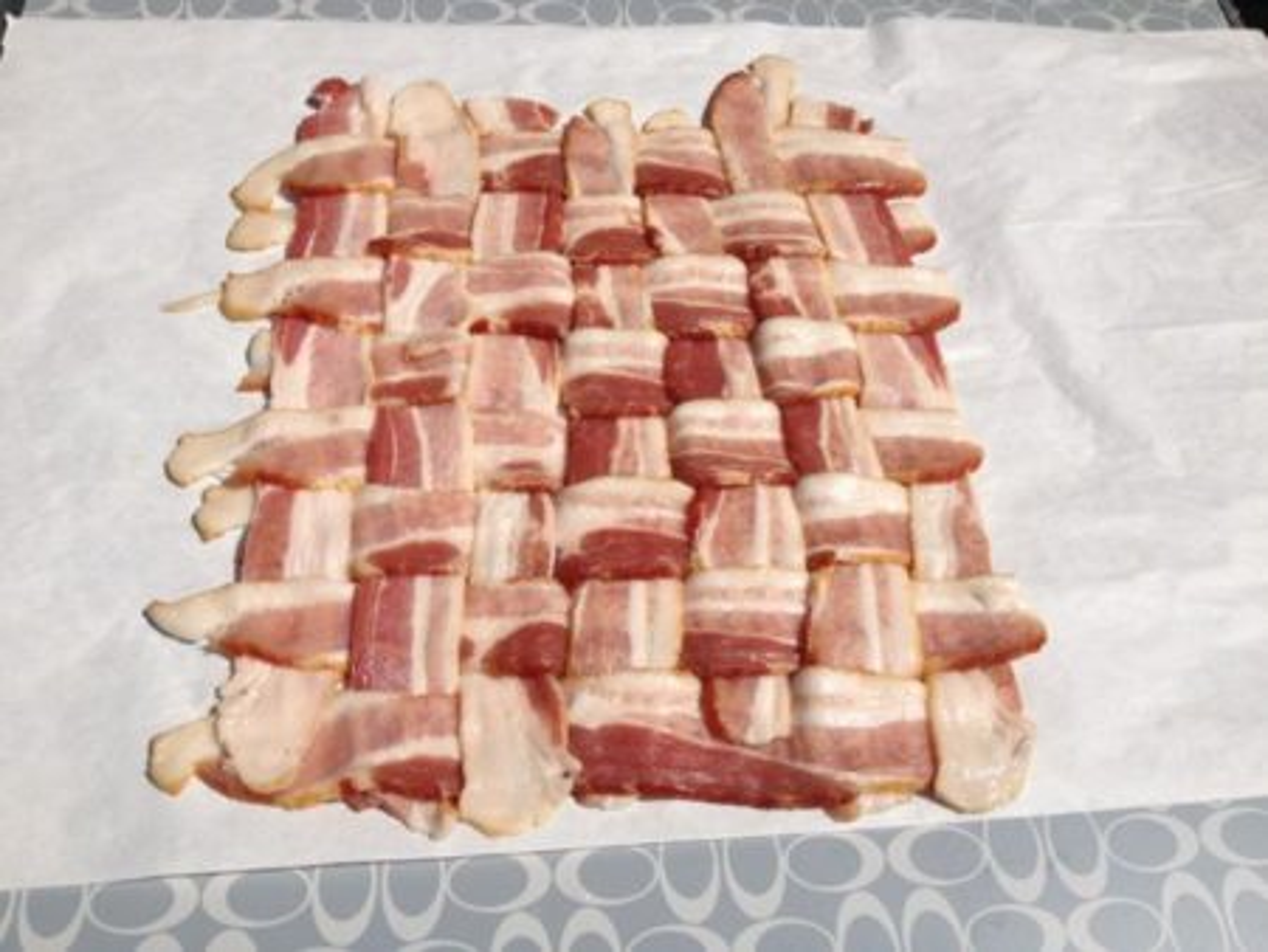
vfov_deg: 40.7
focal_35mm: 35
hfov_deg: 52.6
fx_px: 1283
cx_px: 634
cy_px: 476
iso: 50
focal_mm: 4.28
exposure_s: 1/4255
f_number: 2.4
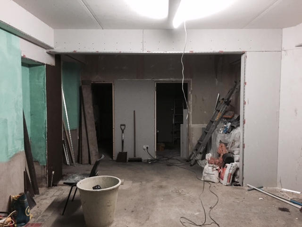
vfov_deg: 48.2
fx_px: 253
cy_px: 114
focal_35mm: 29
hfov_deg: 61.7
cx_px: 151
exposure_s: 1/25
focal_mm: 4.15
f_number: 2.2
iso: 250
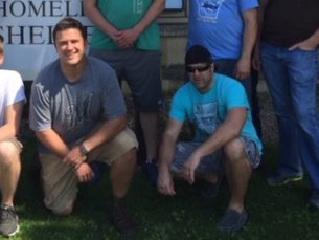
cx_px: 71
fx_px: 525
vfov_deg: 25.1
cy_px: 39
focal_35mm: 57
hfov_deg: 33.0
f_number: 2.2
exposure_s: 1/1522
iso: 32
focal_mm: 4.15
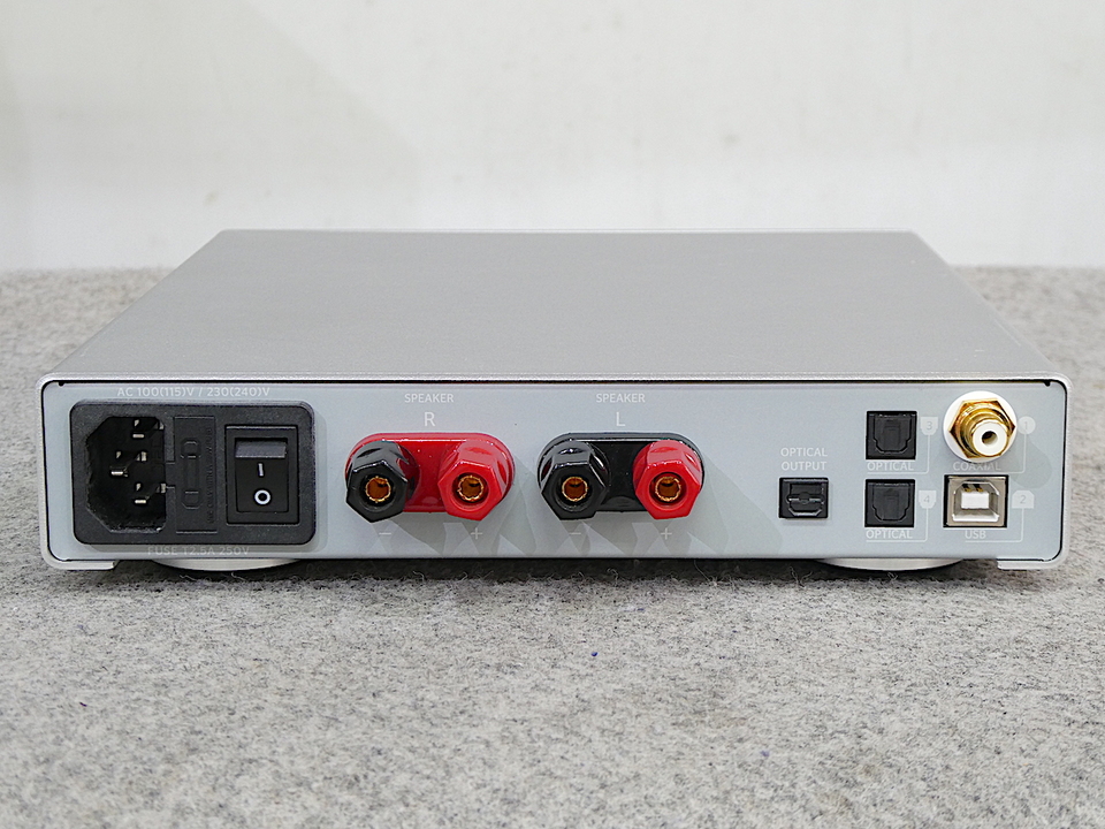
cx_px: 552
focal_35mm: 70
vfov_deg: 21.0
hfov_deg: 27.8
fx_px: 2235
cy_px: 414
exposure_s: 1/10
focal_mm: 12.5
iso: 200
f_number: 4.5
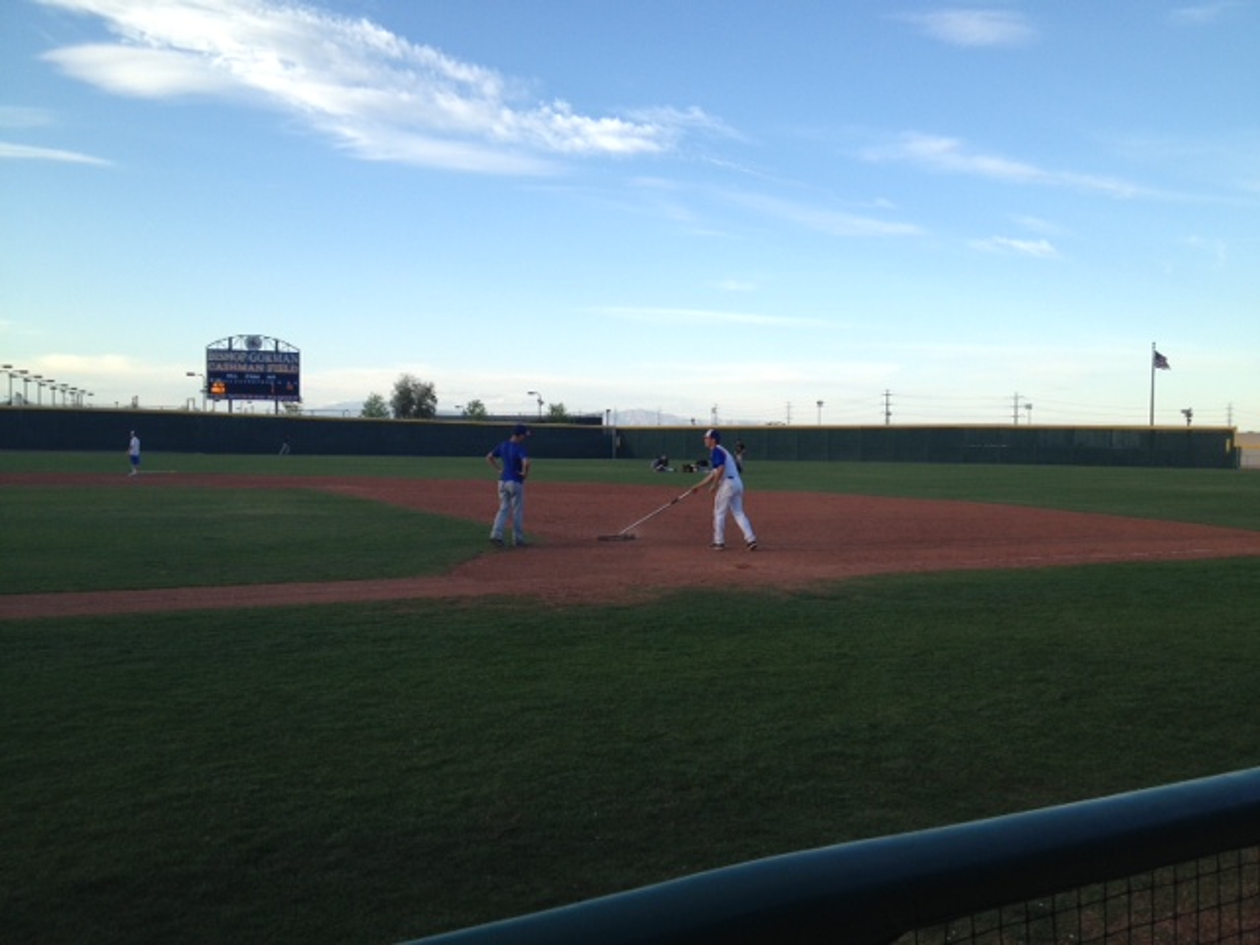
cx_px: 630
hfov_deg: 52.6
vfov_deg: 40.7
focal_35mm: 35
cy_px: 472
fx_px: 1274
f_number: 2.4
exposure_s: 1/438
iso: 50
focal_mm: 4.28
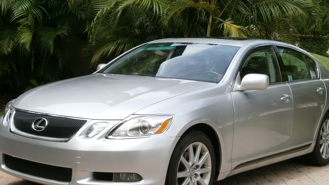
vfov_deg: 20.4
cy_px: 99
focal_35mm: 59
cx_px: 163
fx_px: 515
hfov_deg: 35.4
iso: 100
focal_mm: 9.4
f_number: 4.1
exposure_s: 1/400
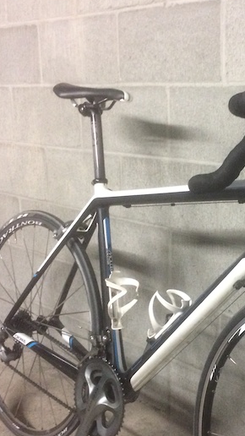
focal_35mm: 49
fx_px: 566
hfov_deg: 23.7
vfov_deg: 42.0
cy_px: 244
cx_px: 223
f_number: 2.2
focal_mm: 4.15
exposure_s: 1/15
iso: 320
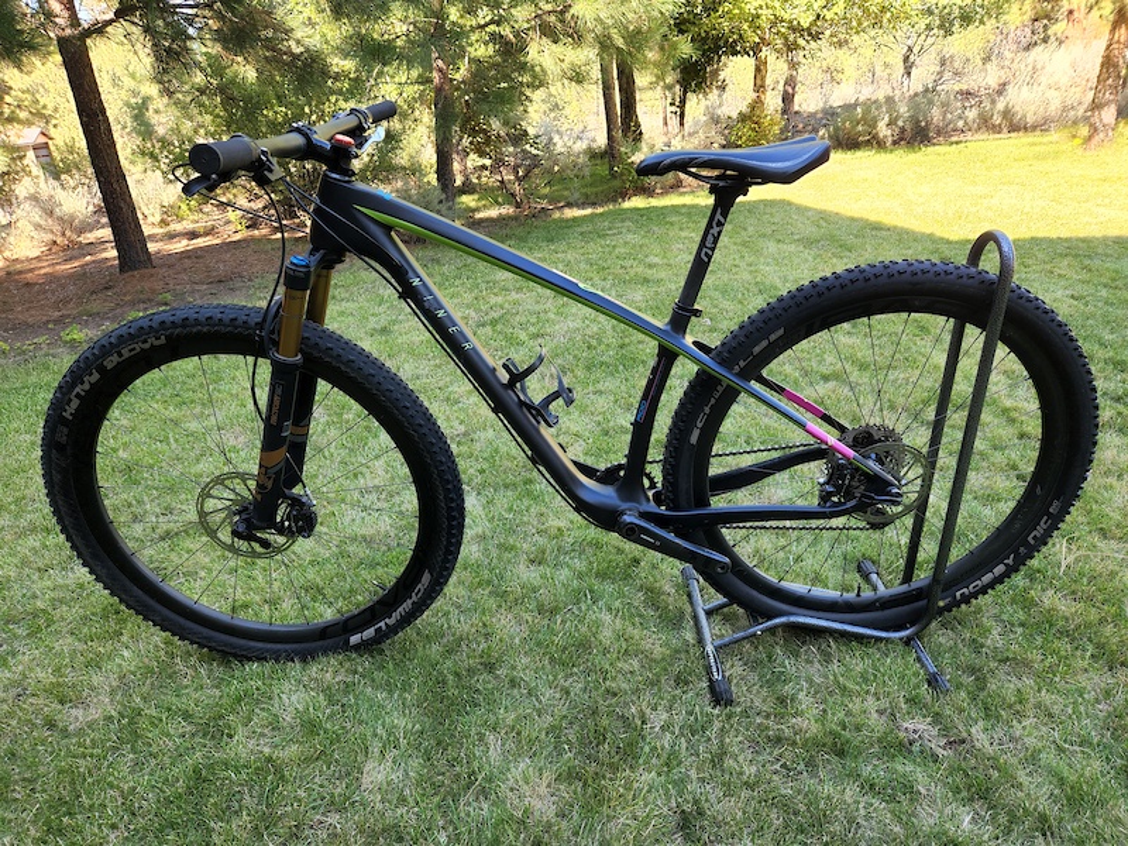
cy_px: 423
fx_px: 749
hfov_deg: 73.9
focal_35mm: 23
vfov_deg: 58.9
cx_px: 564
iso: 50
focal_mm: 5.4
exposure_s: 1/180
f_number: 1.8
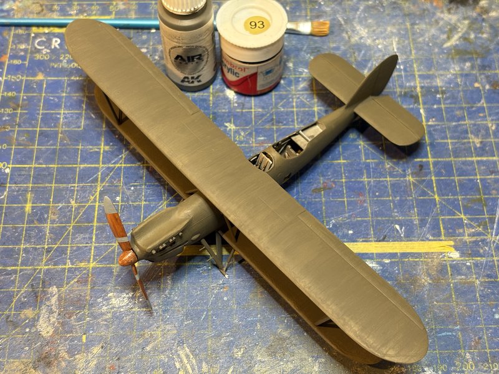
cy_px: 187
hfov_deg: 36.8
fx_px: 750
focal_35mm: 52
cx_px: 250
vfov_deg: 28.0
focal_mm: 5.96
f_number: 1.6
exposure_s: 1/50
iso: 160
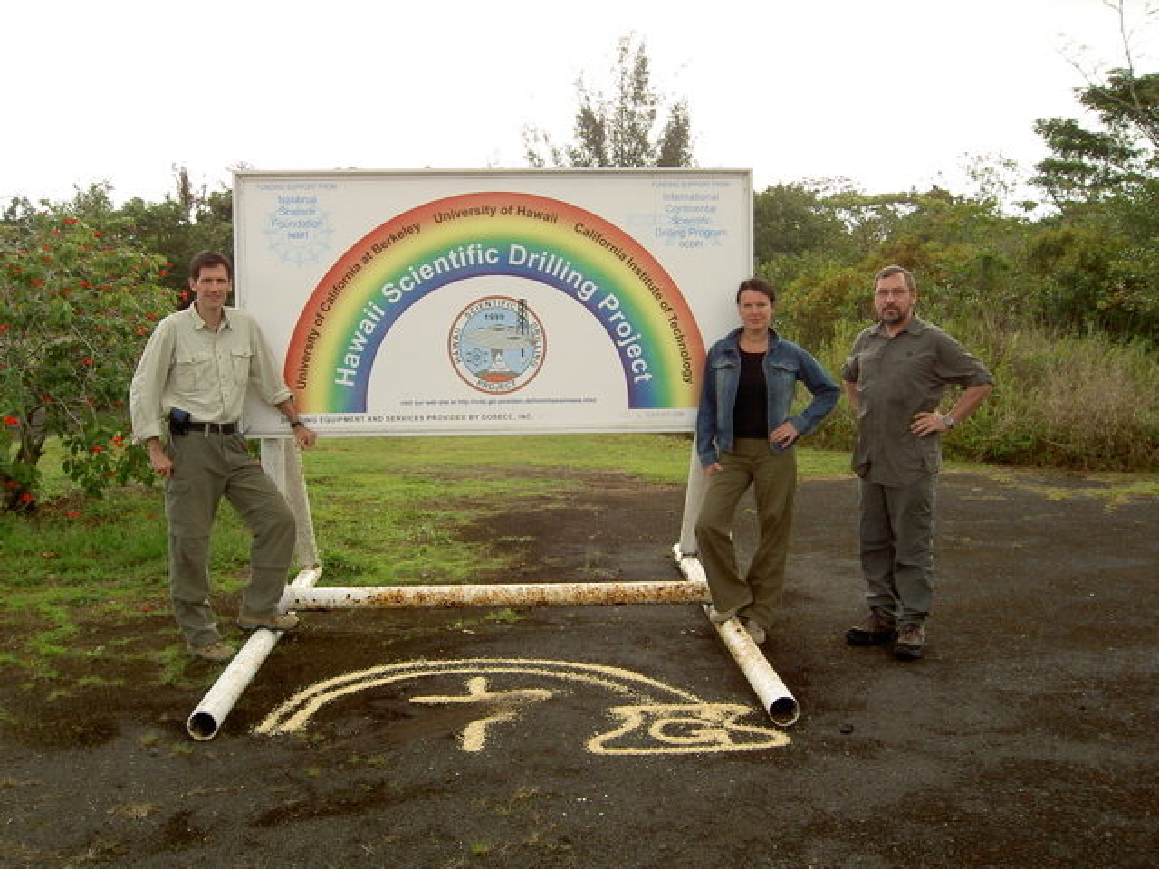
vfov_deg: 41.8
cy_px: 434
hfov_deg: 54.0
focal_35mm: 34
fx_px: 1138
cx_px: 580
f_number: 4.7
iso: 50
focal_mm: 5.6
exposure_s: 1/125
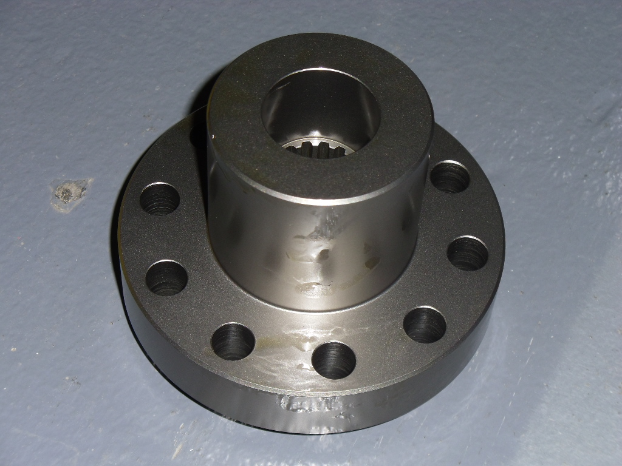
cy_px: 233
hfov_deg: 23.8
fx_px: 1473
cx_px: 311
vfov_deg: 18.0
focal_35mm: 82
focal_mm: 14.8
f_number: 4.5
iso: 80
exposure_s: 1/60
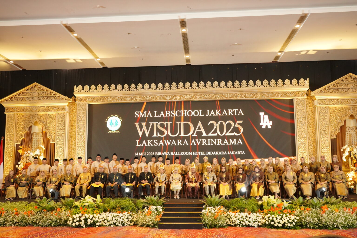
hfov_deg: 58.7
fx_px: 317
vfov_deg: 41.1
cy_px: 119
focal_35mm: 32
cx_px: 178
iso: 8000
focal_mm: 32
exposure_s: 1/200
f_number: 4.5
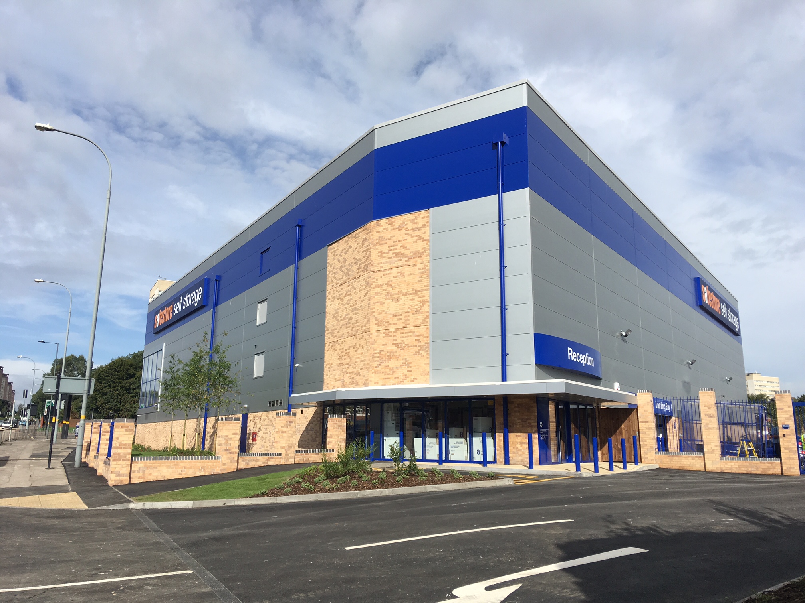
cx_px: 402
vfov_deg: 48.2
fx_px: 674
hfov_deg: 61.7
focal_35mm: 29
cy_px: 302
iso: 25
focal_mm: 4.15
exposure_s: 1/2079
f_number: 2.2
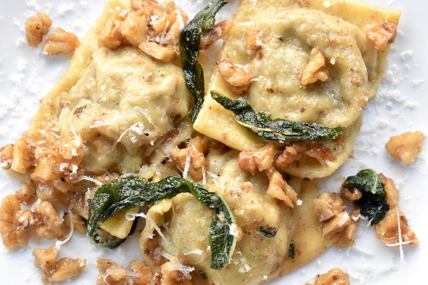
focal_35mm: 82
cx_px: 214
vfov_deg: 16.5
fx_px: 981
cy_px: 142
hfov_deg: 24.6
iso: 1250
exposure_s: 1/125
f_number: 5.6
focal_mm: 55
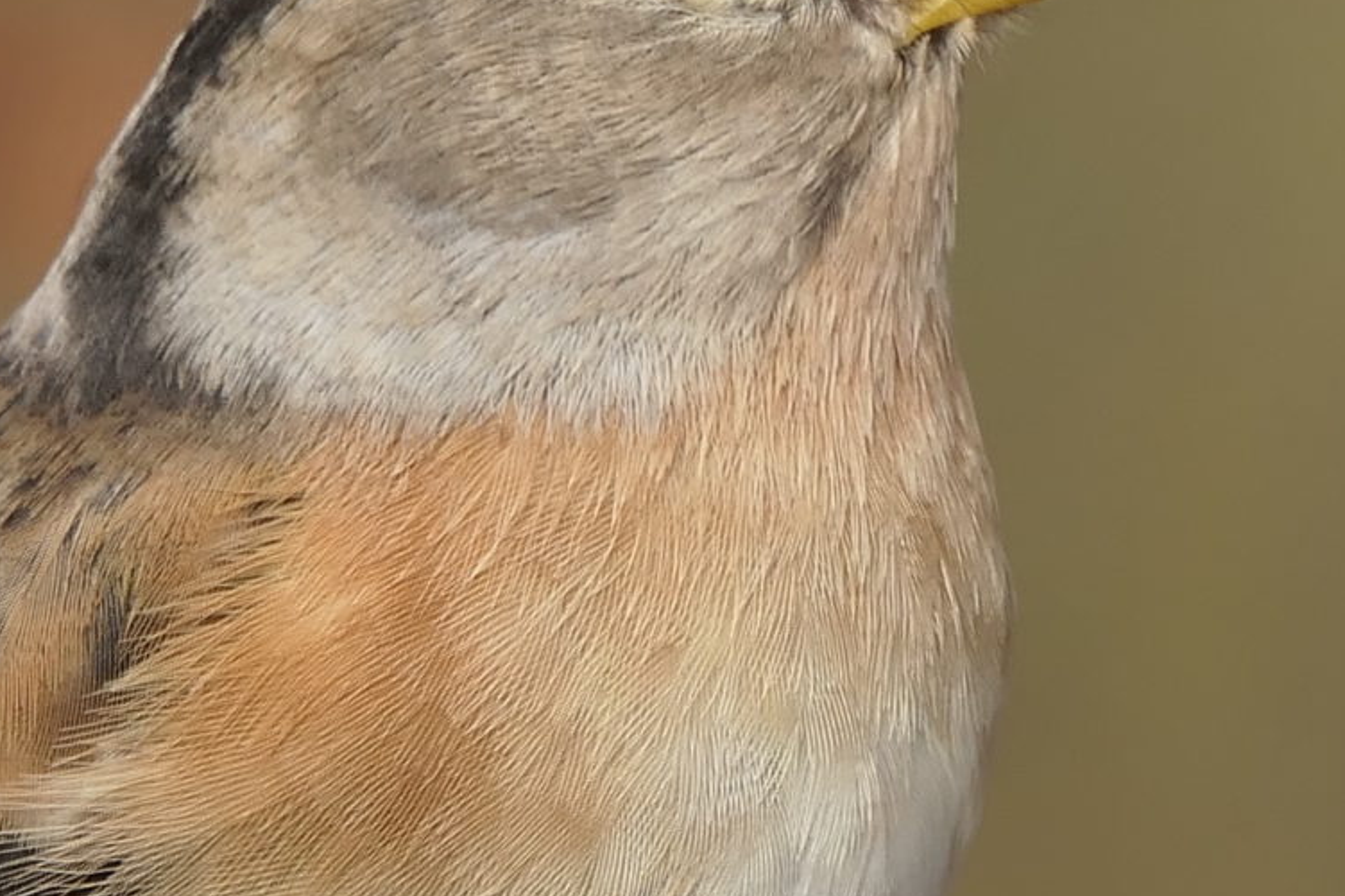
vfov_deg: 0.5
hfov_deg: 0.8
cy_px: 725
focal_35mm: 2619
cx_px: 467
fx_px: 97801
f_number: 4.5
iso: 125
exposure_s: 1/250
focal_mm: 176
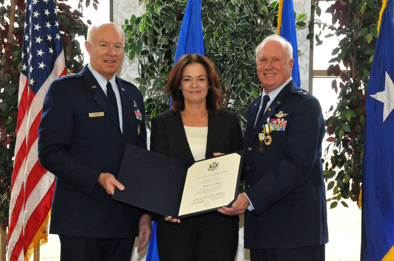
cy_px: 130
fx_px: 1148
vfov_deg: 13.0
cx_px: 197
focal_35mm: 105
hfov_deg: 19.5
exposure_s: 1/60
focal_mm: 70
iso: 4500
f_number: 10
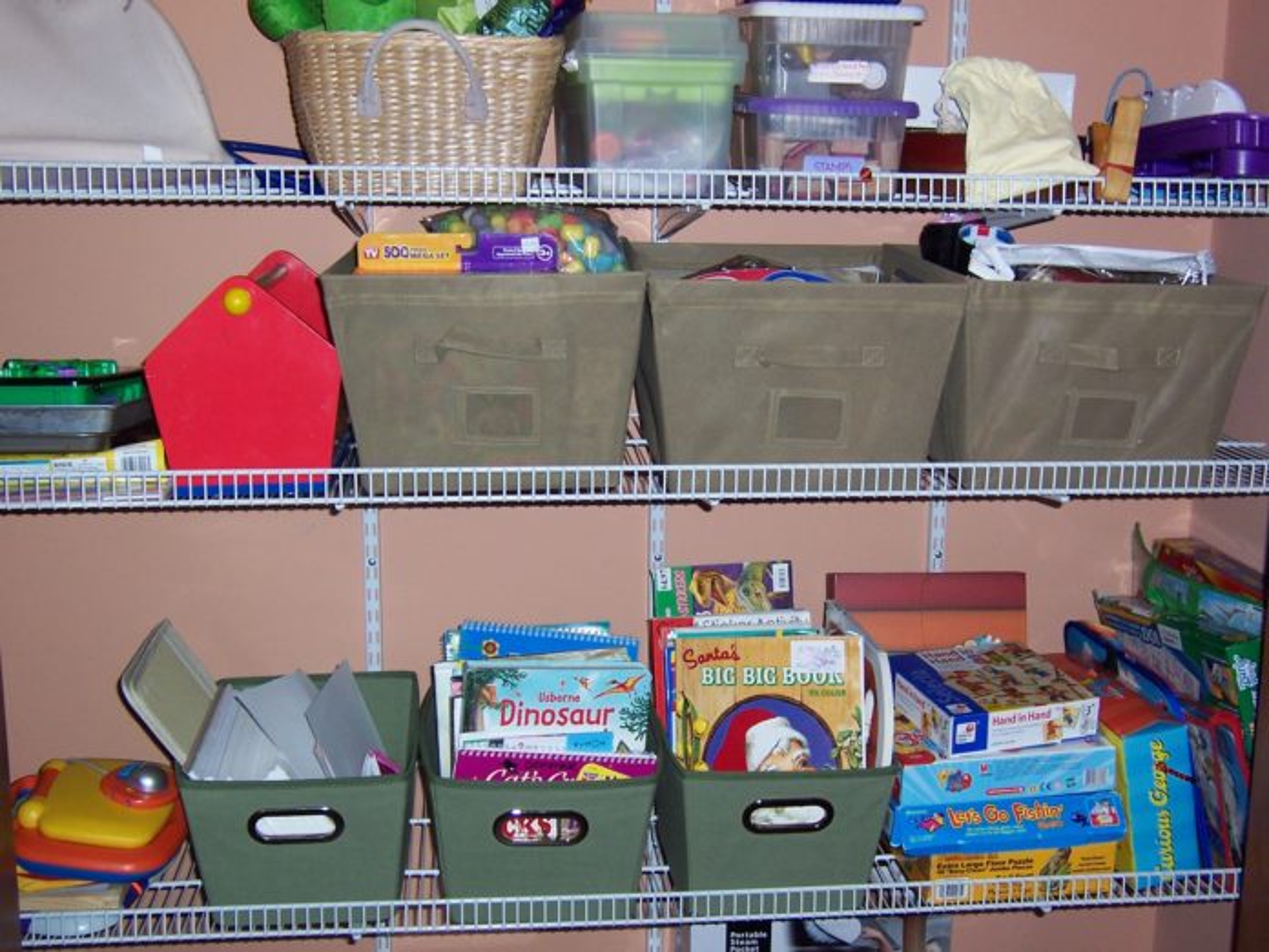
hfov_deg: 38.9
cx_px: 634
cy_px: 476
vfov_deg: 29.7
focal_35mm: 49
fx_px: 1796
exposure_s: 1/60
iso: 140
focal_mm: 8.2
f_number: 3.4
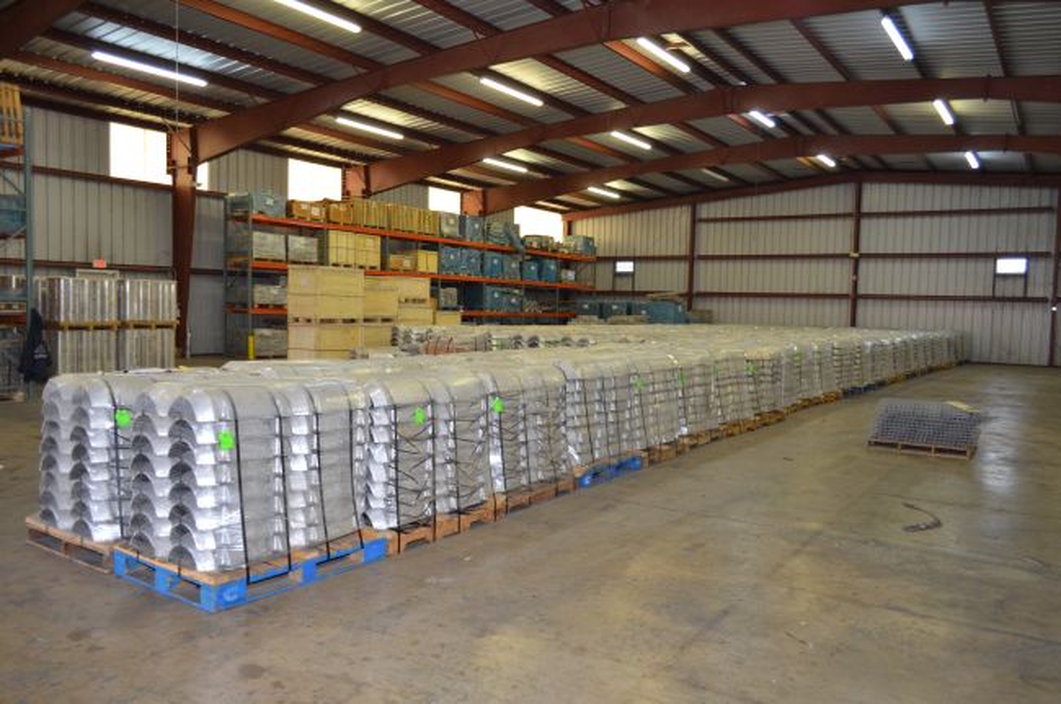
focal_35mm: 27
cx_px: 530
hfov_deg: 67.5
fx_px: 794
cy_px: 352
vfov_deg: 47.8
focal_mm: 18
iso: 800
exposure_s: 1/60
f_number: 4
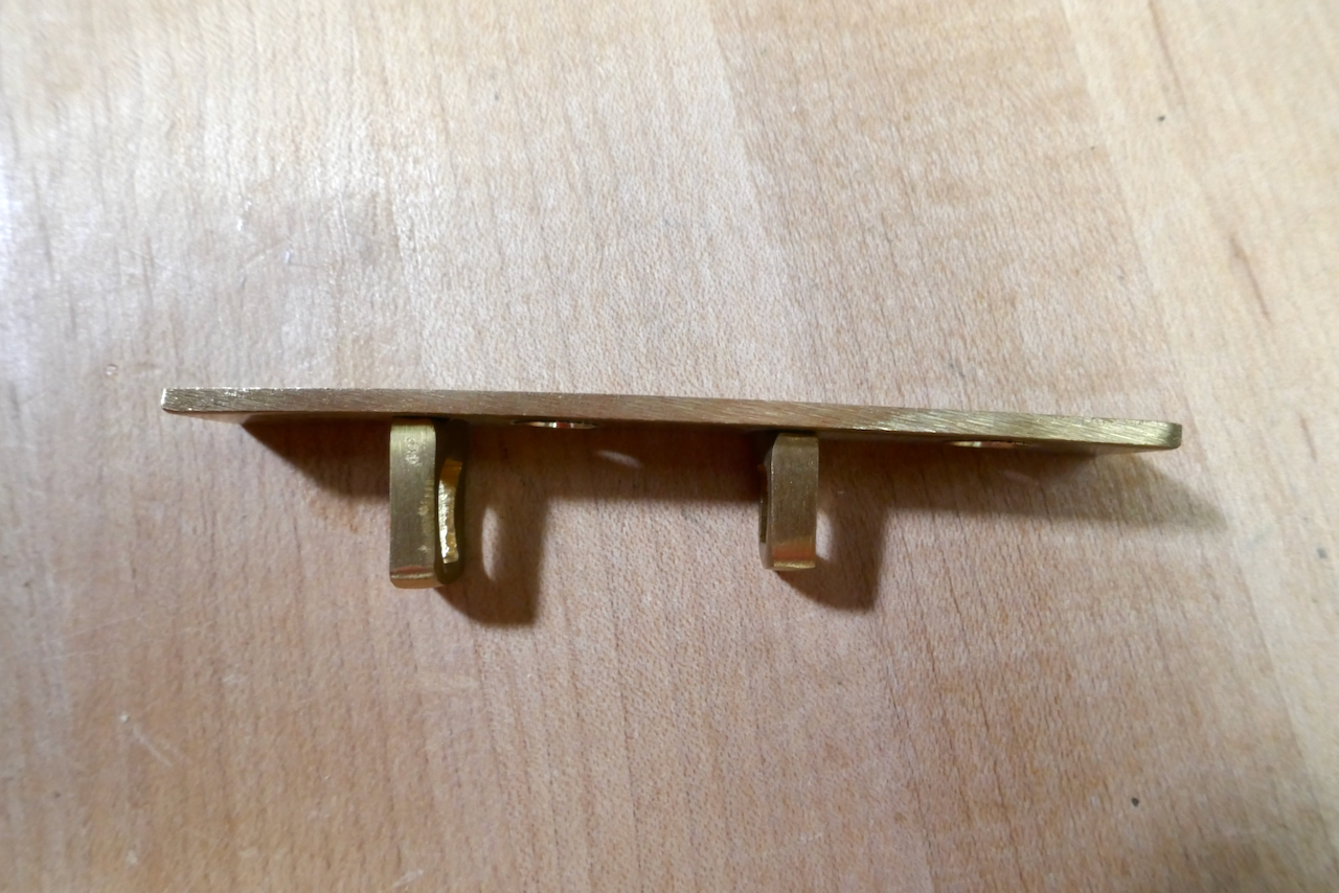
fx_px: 930
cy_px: 446
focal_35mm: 25
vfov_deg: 51.3
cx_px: 670
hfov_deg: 71.5
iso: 1250
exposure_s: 1/60
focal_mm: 9.1
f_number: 8
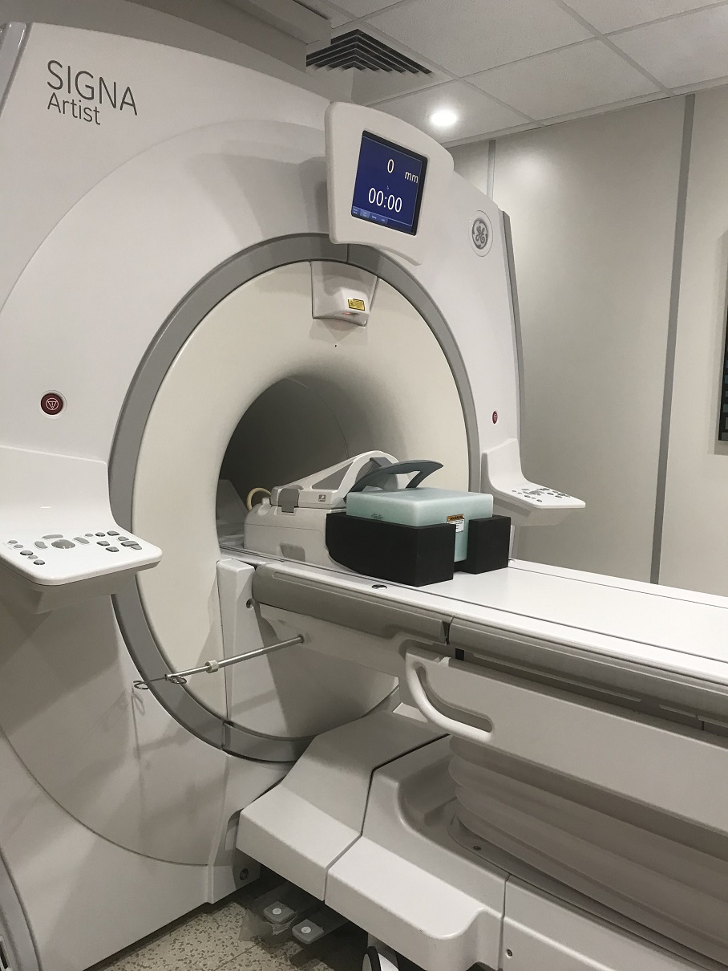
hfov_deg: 49.8
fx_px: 785
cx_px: 364
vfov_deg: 63.4
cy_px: 486
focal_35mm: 28
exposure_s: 1/33
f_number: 1.8
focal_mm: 3.99
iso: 32
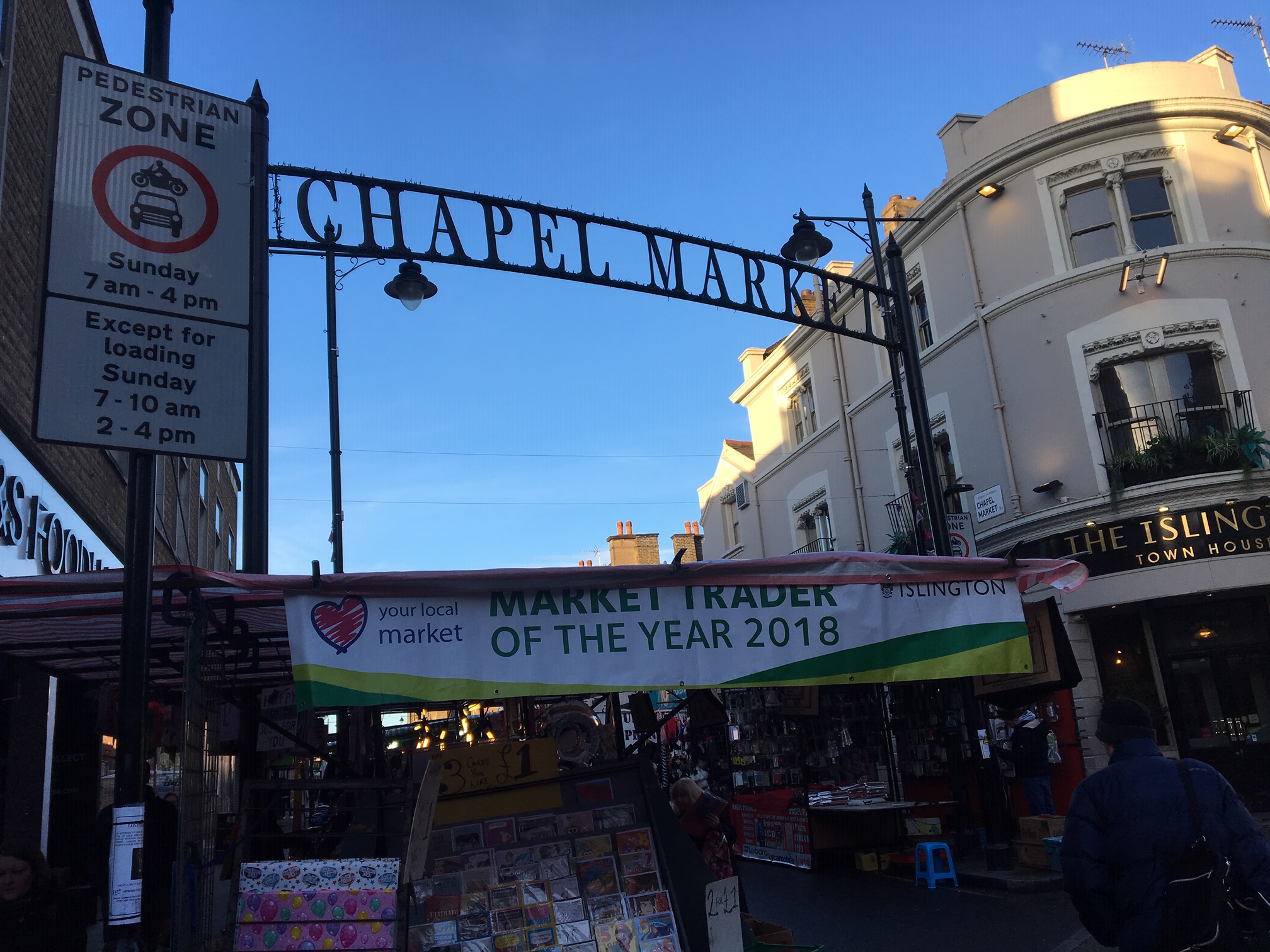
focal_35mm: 29
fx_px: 1064
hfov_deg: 61.7
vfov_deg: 48.2
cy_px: 476
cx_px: 635
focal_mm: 4.15
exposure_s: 1/503
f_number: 2.2
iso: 25
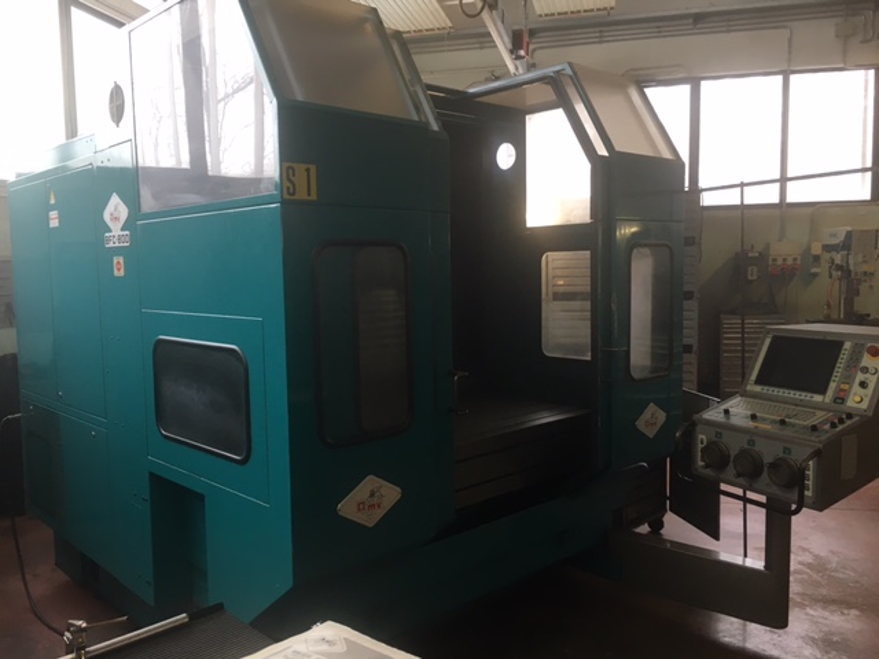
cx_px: 440
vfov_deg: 48.2
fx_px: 736
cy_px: 330
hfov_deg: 61.7
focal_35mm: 29
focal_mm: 4.15
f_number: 2.2
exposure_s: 1/33
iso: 80
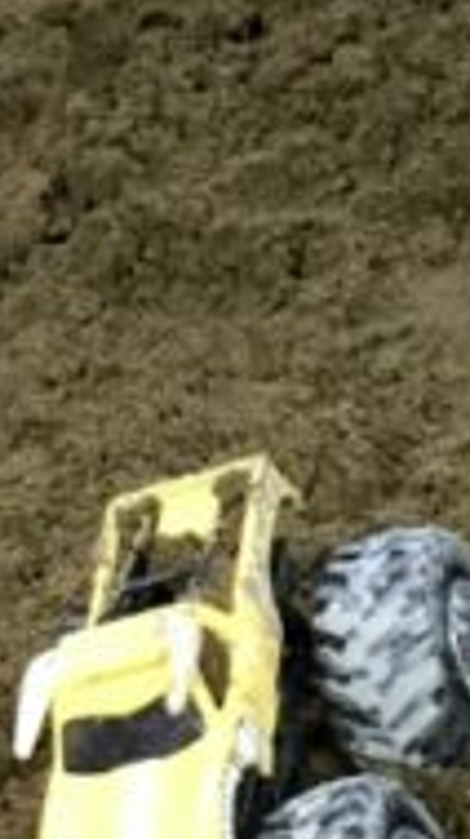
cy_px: 182
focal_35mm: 178
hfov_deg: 6.8
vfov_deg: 12.1
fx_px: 3953
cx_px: 457
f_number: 2.2
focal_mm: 4.15
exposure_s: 1/30
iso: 32
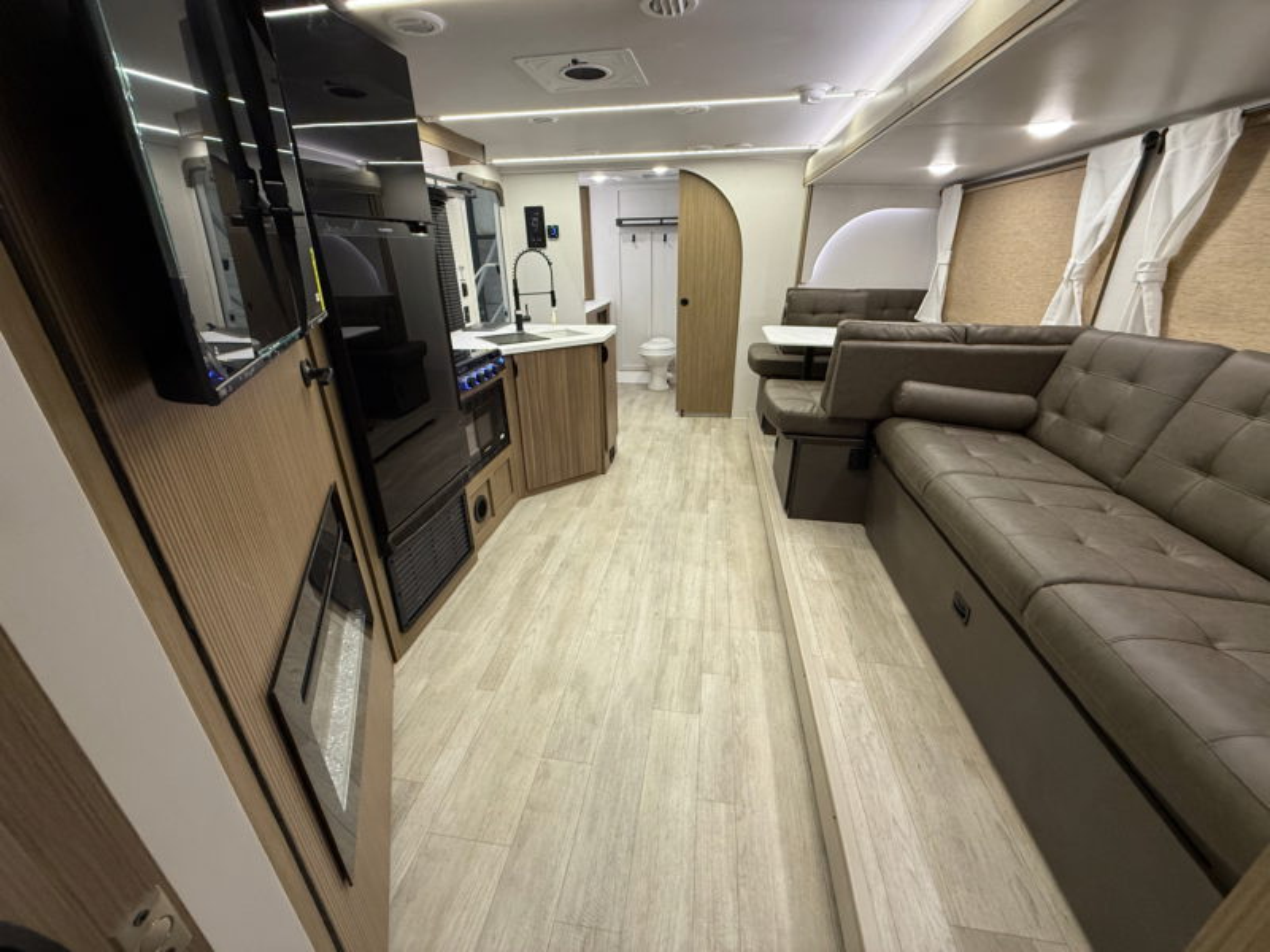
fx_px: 514
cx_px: 635
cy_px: 476
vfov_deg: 85.7
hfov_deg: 102.1
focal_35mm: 14
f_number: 2.2
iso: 250
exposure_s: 1/66
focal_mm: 2.22
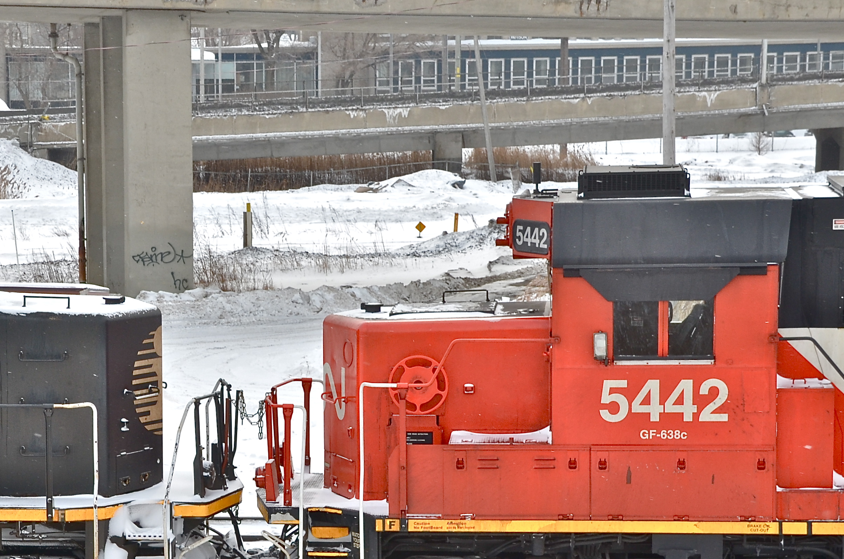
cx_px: 232
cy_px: 425
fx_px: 3018
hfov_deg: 15.9
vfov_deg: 10.6
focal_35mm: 129
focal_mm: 44
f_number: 8
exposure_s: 1/400
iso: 200
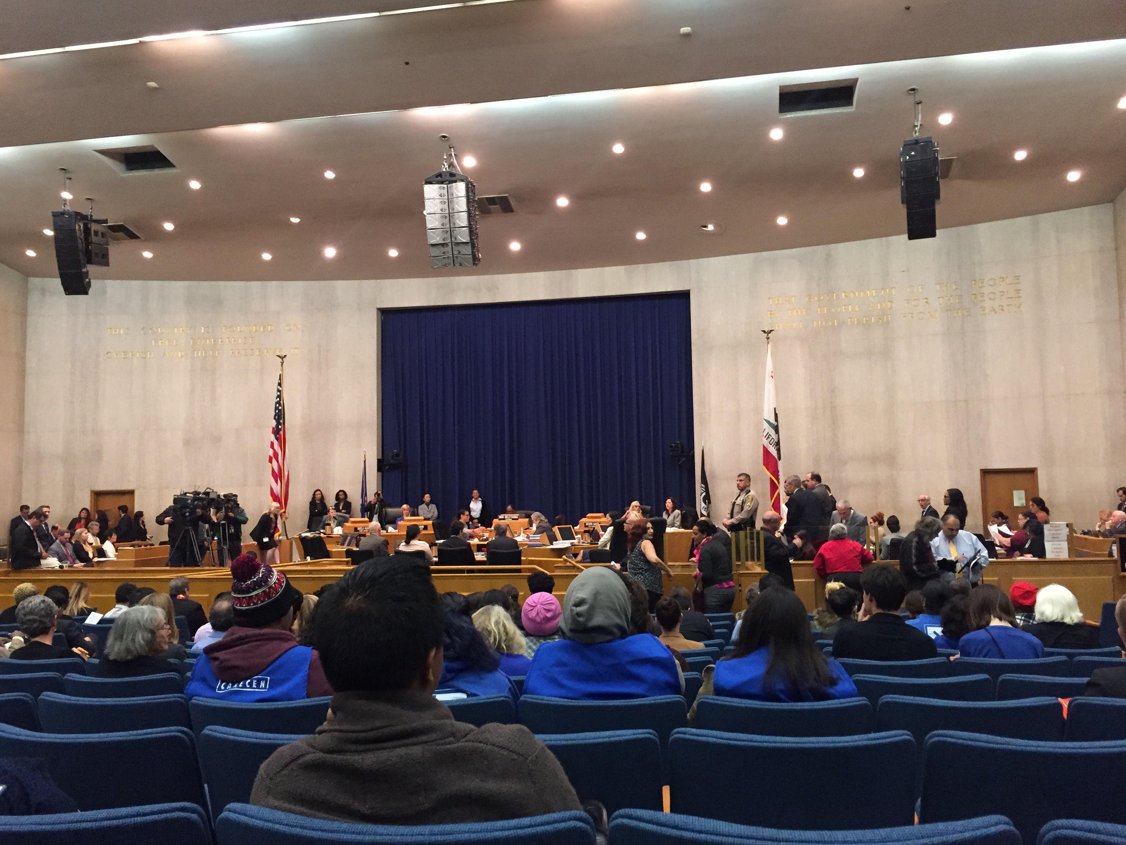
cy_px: 426
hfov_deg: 60.0
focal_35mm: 30
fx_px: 976
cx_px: 564
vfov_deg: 46.8
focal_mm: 4.15
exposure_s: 1/30
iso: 250
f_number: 2.2
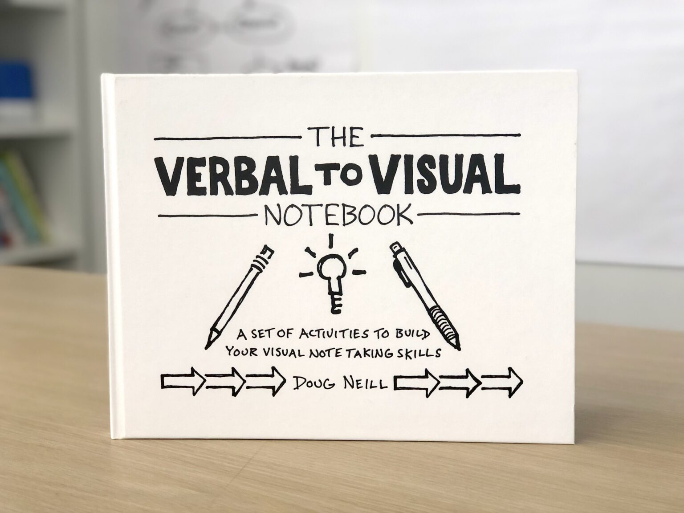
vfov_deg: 28.0
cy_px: 256
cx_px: 342
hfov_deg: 36.8
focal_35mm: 52
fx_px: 1028
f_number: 2.4
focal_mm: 6
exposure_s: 1/60
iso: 20
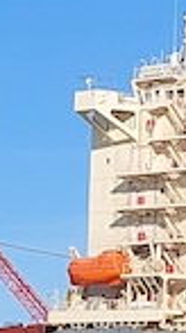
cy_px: 383
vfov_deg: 8.3
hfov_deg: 4.7
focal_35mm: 257
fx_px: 2268
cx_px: -116
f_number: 1.8
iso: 40
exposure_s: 1/2176
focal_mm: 5.23
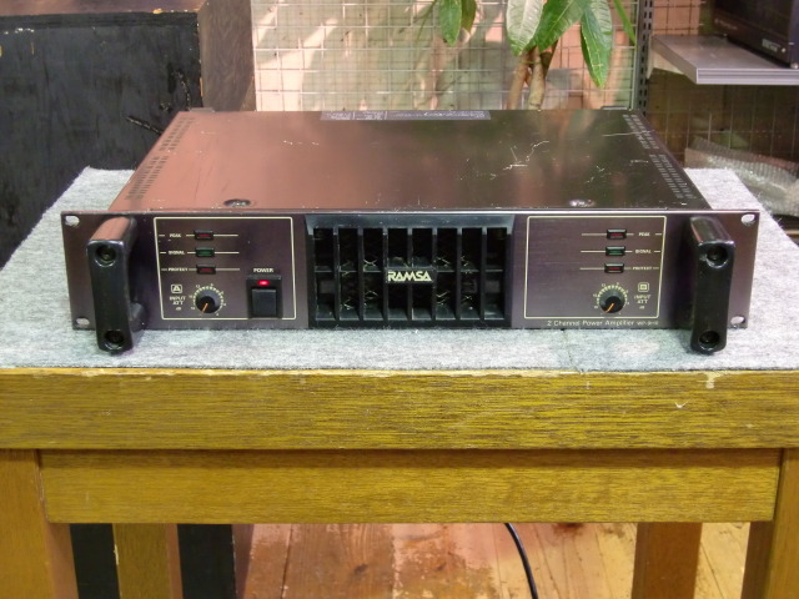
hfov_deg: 34.9
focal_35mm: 55
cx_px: 400
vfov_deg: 26.6
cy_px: 300
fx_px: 1269
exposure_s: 1/13
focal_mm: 9.8
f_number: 3.6
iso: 400
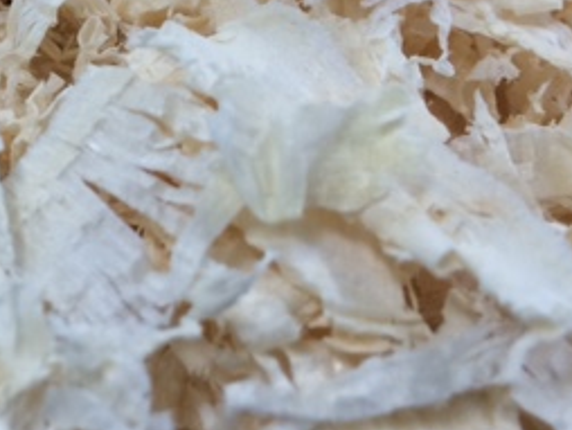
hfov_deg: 25.2
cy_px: -7
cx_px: -16
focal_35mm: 73
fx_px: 1207
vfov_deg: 19.6
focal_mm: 4.15
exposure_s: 1/40
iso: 32
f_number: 2.2
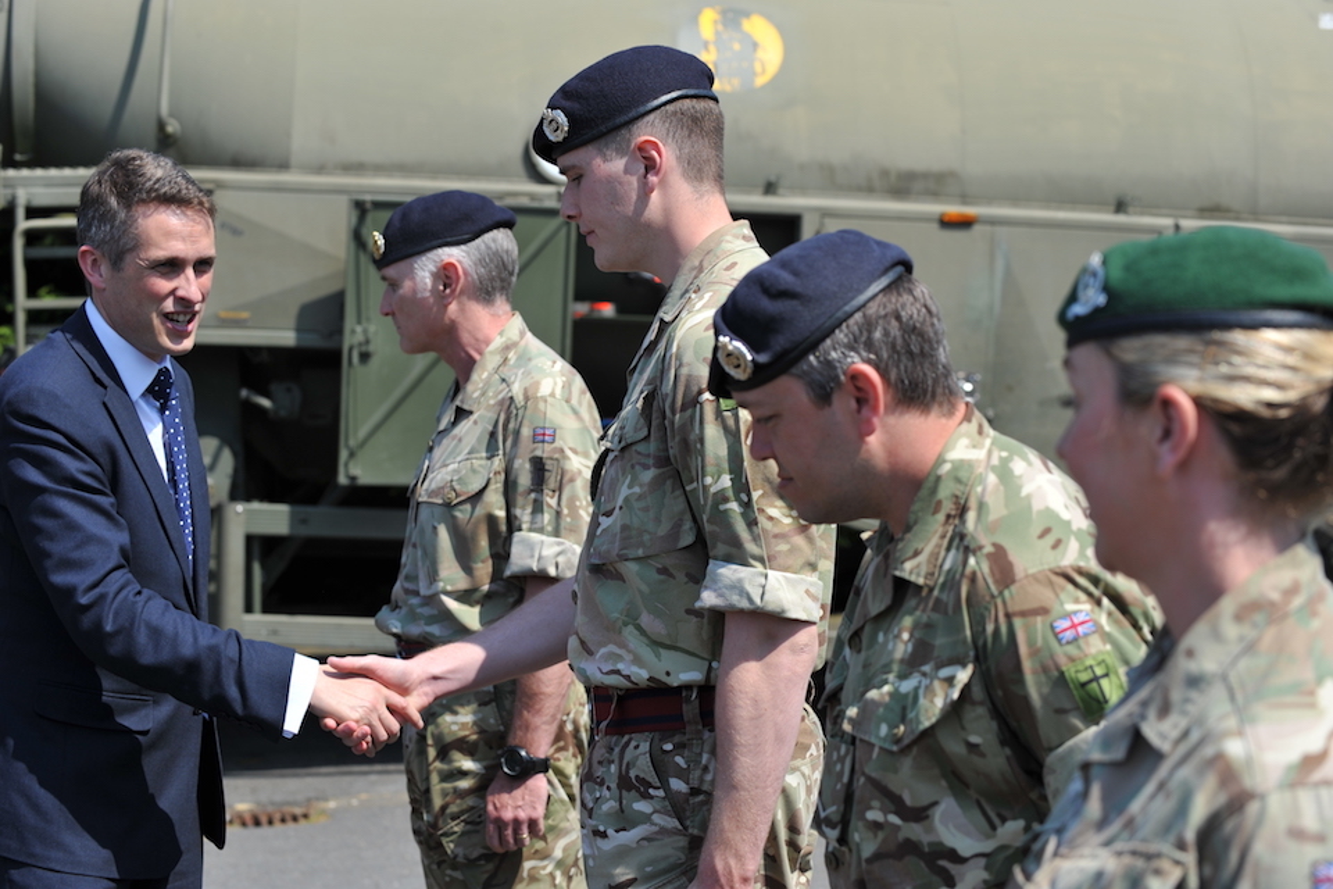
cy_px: 444
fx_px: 2592
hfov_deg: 28.8
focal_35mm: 70
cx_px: 666
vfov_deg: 19.5
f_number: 5.6
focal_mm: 70
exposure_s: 1/800
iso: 200
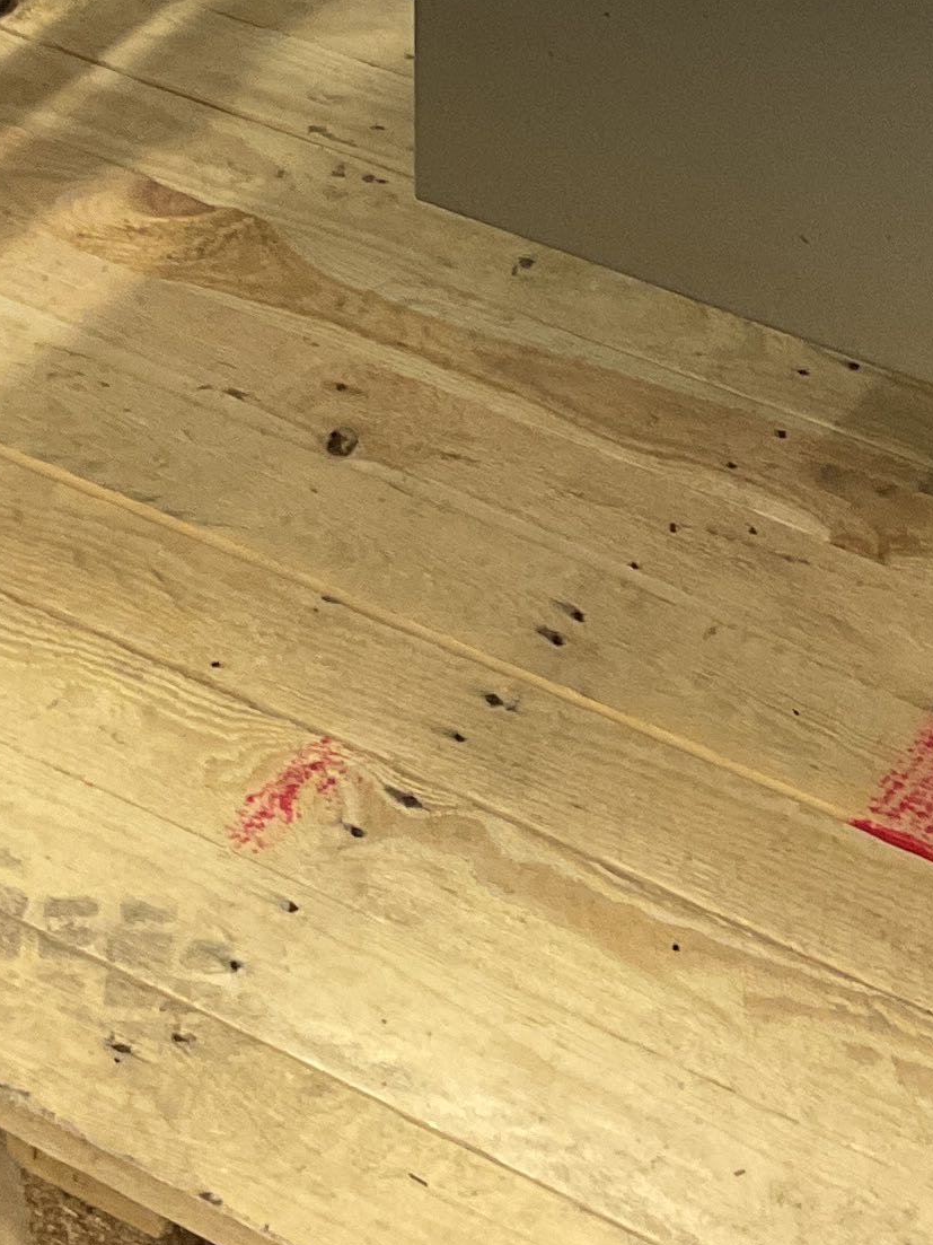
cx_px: 593
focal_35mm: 106
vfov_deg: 17.9
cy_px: -97
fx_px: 3810
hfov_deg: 13.9
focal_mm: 3
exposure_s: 1/50
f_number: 1.8
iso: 80
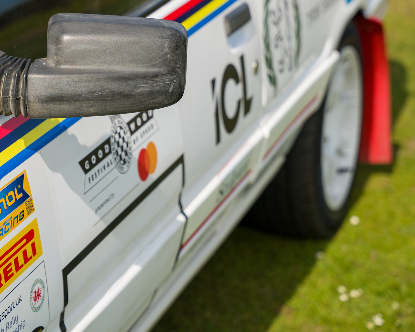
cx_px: 90
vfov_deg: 14.0
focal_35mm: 110
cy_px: 101
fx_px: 1351
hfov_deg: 17.3
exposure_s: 1/640
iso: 200
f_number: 4
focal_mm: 70
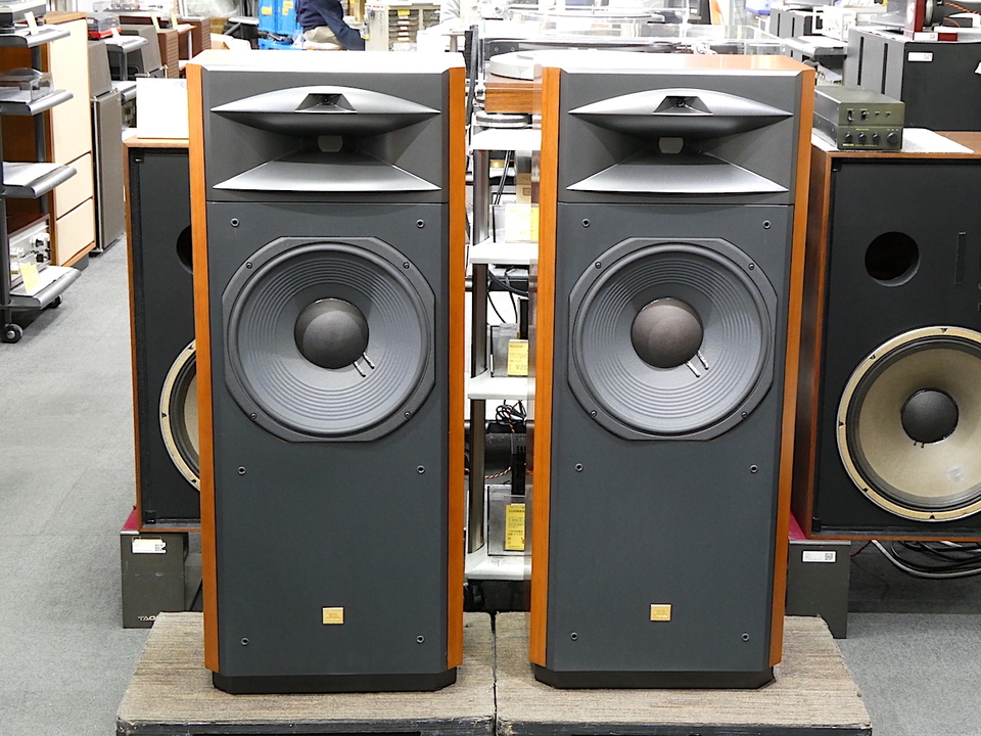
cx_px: 490
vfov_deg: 24.0
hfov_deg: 31.7
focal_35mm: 61
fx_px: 1729
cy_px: 368
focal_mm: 10.9
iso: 400
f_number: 7.1
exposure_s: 1/1.6
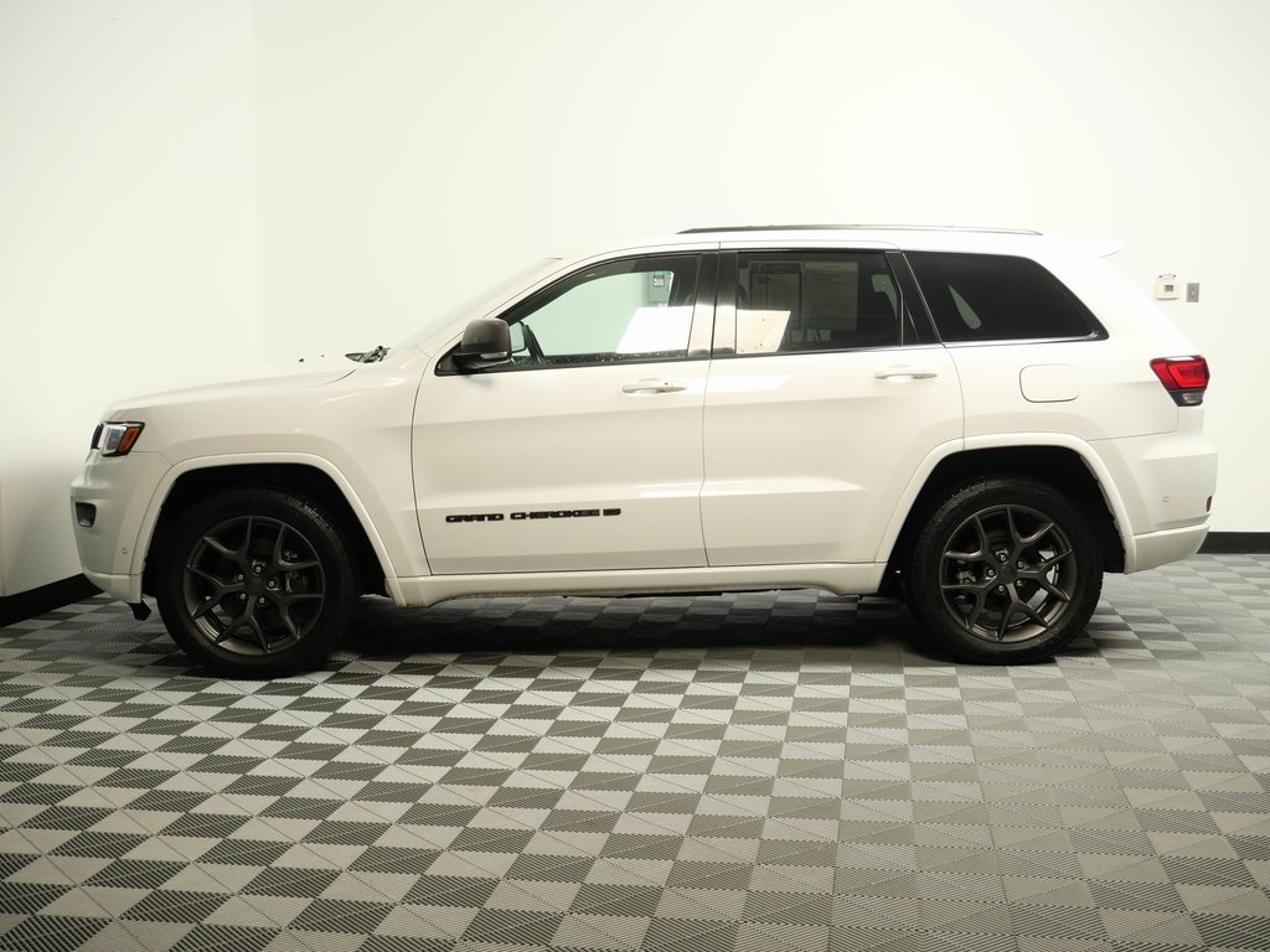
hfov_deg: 46.8
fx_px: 1468
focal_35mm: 40
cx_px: 635
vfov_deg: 36.0
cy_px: 476
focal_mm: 20
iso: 250
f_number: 5.6
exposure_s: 1/200
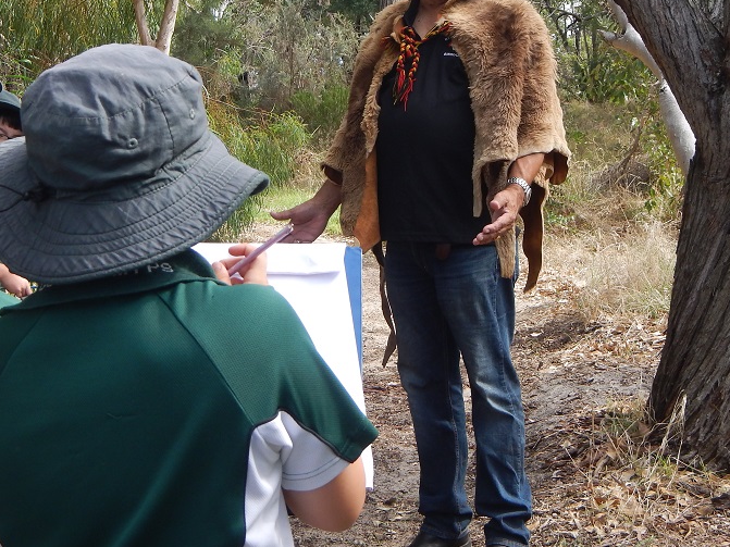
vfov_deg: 19.3
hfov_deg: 25.6
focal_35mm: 76
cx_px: 318
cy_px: 144
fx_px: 1602
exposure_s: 1/320
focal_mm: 9.1
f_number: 4.1
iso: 125
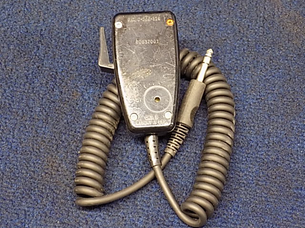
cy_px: 114
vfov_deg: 21.0
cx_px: 152
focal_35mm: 70
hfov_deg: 27.8
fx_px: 617
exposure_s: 1/6
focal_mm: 12.5
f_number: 4.2
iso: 400
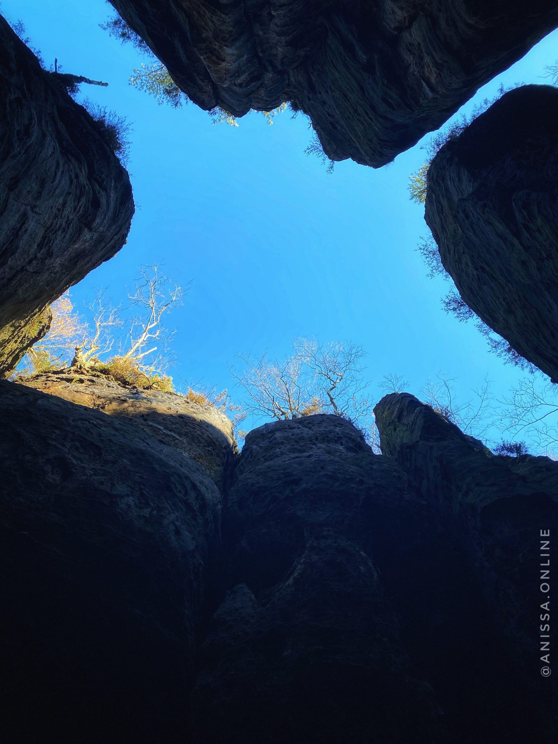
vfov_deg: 67.3
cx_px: 279
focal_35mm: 26
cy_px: 372
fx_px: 559
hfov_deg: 53.1
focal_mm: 4.25
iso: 32
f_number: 1.8
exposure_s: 1/409
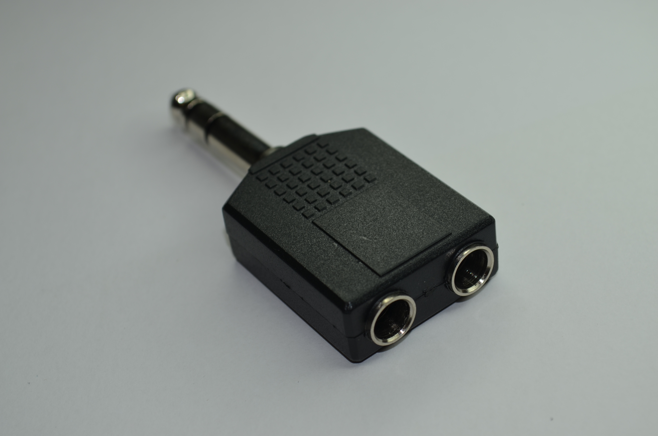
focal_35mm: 75
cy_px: 218
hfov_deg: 27.0
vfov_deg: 18.1
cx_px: 329
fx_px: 1368
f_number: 8
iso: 100
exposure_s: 1/125
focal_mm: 50
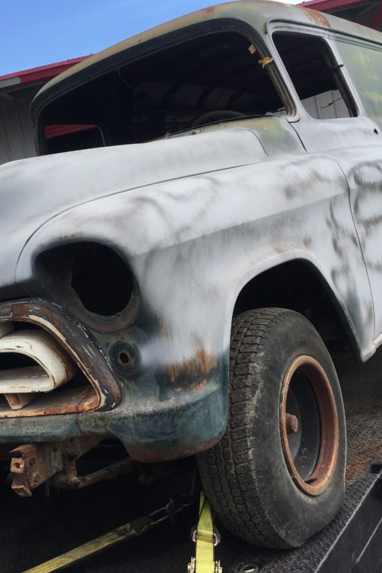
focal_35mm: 41
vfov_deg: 47.4
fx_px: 653
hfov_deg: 32.4
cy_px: 287
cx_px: 133
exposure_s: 1/754
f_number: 2.2
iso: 25
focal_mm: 4.15
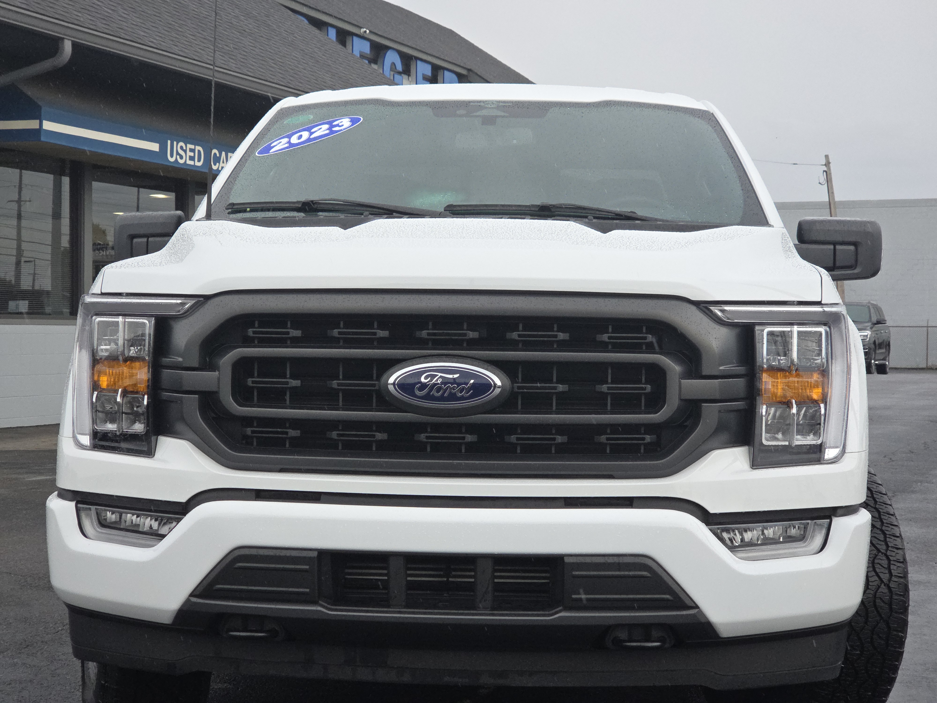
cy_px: 352
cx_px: 468
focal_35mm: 69
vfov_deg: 21.3
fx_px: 1868
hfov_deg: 28.2
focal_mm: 7
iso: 64
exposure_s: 1/719
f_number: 2.4
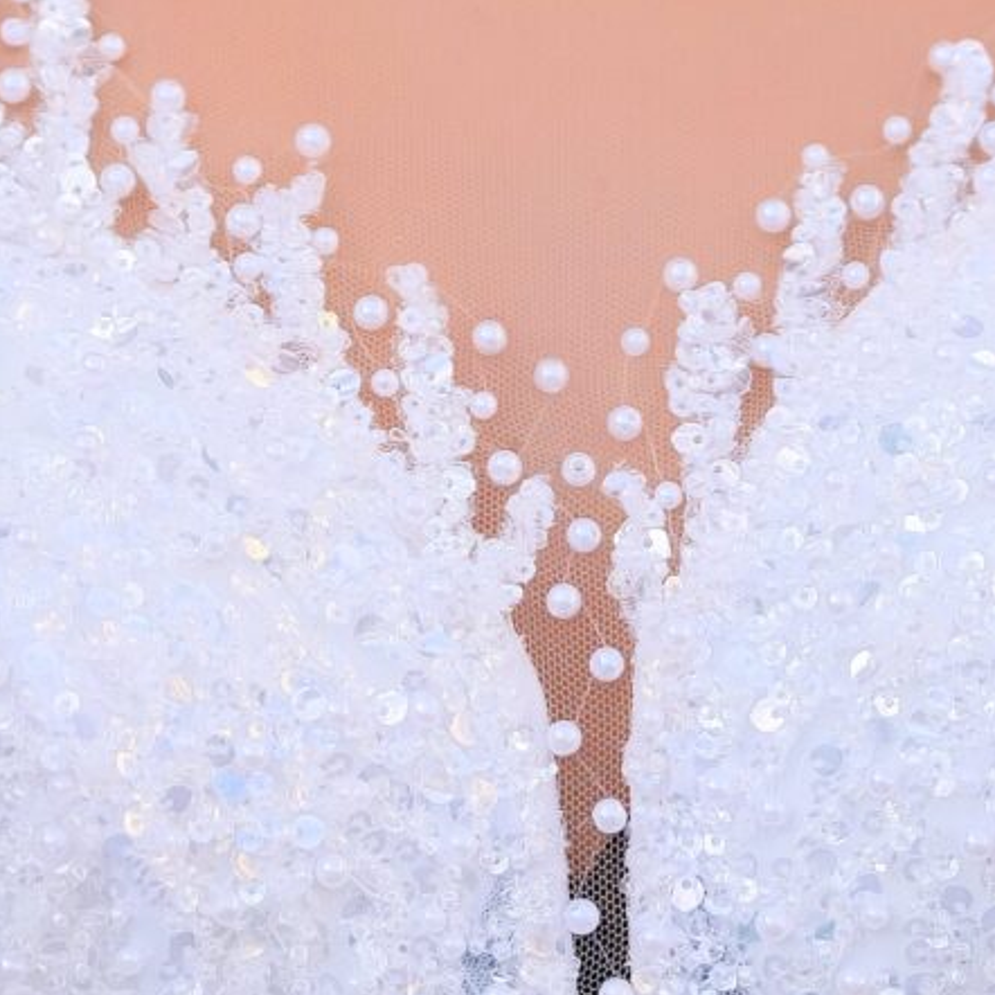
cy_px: -619
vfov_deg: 3.3
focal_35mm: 532
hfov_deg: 3.3
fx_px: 17301
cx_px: 593
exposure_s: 1/3200
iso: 800
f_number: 2
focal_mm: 90
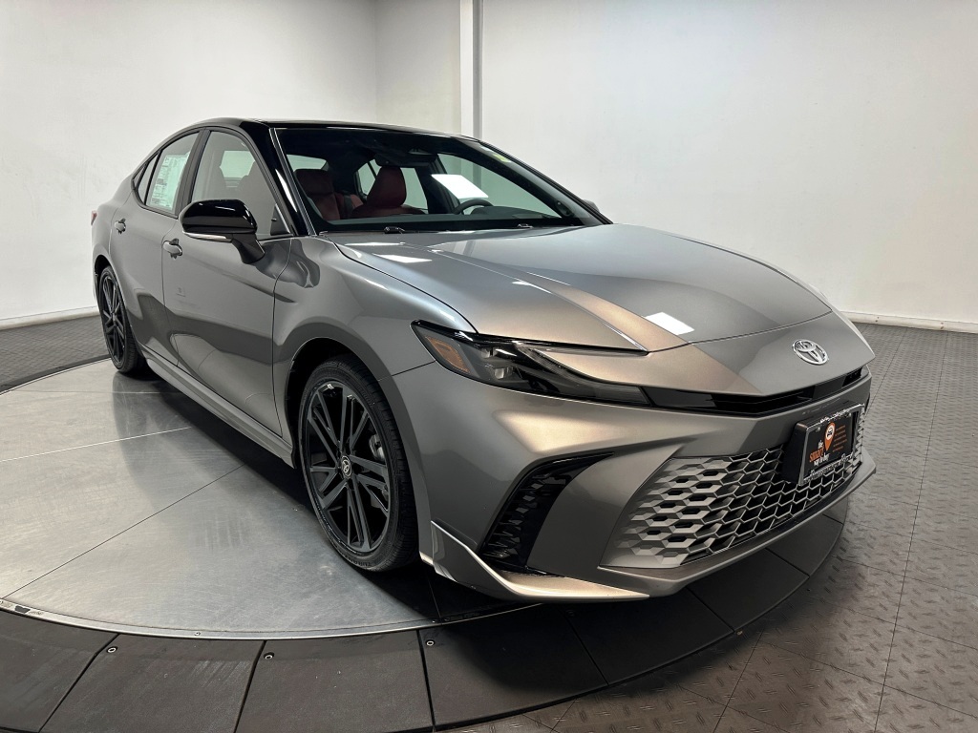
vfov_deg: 56.8
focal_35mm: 24
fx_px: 678
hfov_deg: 71.6
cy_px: 366
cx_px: 489
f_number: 1.78
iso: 250
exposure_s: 1/60
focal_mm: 6.86
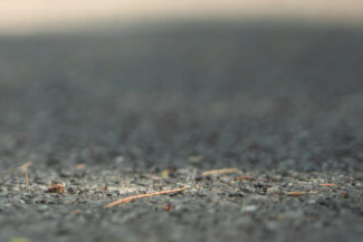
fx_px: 2381
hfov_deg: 8.3
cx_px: -361
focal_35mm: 236
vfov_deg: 5.7
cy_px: -197
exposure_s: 1/2500
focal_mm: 50
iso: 160
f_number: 1.6
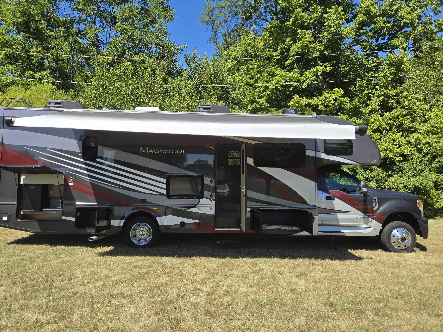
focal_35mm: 26
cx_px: 205
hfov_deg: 67.2
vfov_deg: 53.0
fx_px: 333
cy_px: 156
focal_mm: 5.4
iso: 25
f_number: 1.8
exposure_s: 1/1930
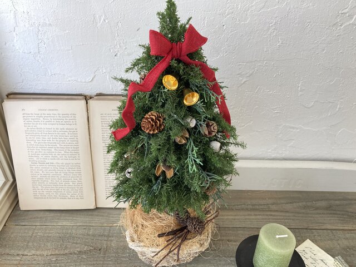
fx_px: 288
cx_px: 178
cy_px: 134
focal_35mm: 28
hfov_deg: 63.4
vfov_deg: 49.7
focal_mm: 3.99
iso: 80
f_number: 1.8
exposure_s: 1/60
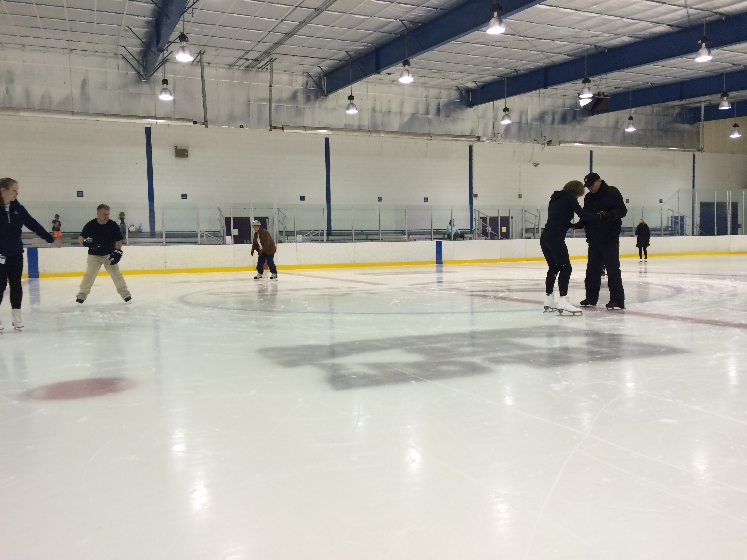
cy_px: 280
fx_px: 626
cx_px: 374
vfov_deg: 48.2
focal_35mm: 29
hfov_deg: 61.7
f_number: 2.2
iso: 80
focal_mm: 4.15
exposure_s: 1/30
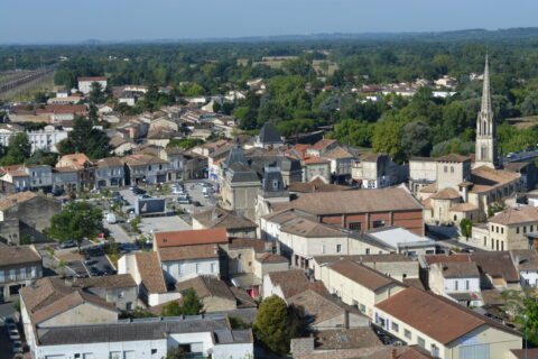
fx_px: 1121
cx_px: 269
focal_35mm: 75
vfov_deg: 18.2
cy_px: 180
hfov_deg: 27.0
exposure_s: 1/1000
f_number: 16
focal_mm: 50
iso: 1000
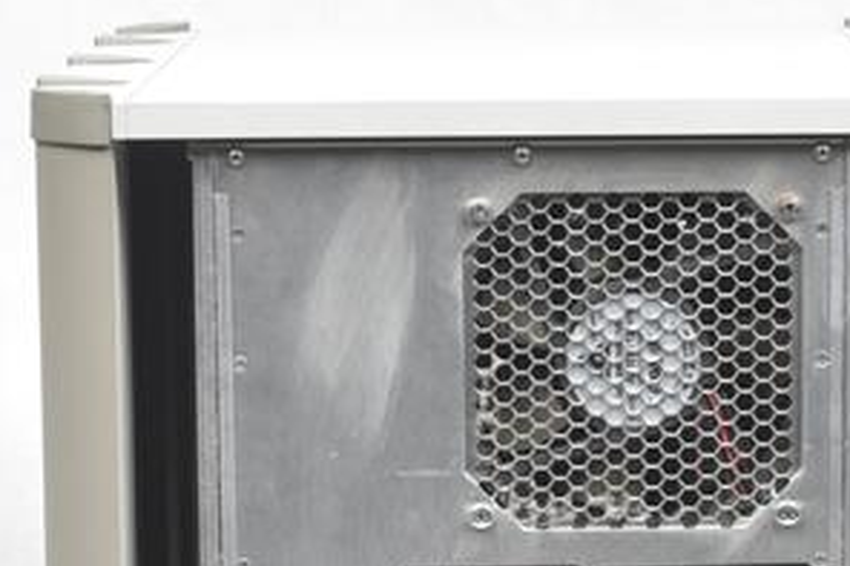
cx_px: 534
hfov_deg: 25.6
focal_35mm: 79
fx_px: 1864
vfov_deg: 16.9
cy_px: 552
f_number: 16
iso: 250
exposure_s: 1/250
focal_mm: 26
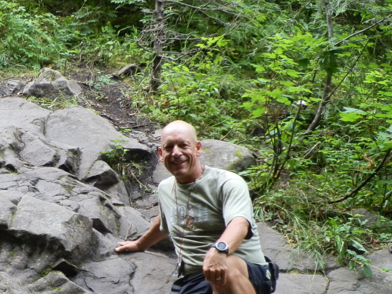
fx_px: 917
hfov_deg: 23.1
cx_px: -7
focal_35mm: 81
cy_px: 215
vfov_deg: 18.1
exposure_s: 1/60
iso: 100
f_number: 3.5
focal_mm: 6.85
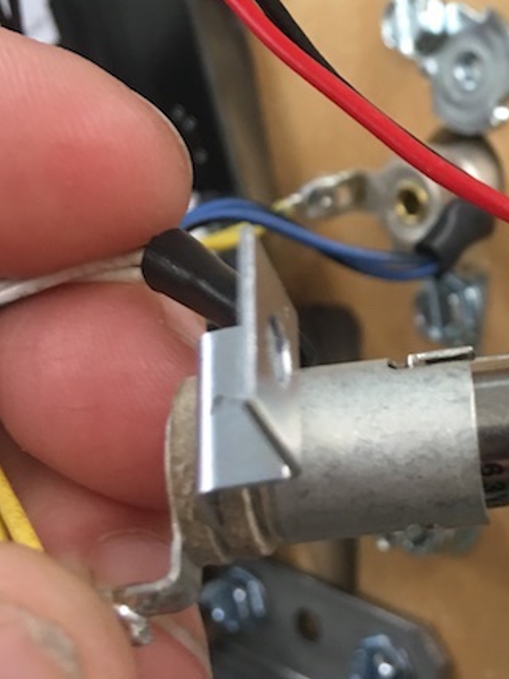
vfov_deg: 30.4
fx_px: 1236
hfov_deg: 22.2
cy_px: 193
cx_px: 530
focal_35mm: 63
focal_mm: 4.15
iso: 64
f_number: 2.2
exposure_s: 1/15
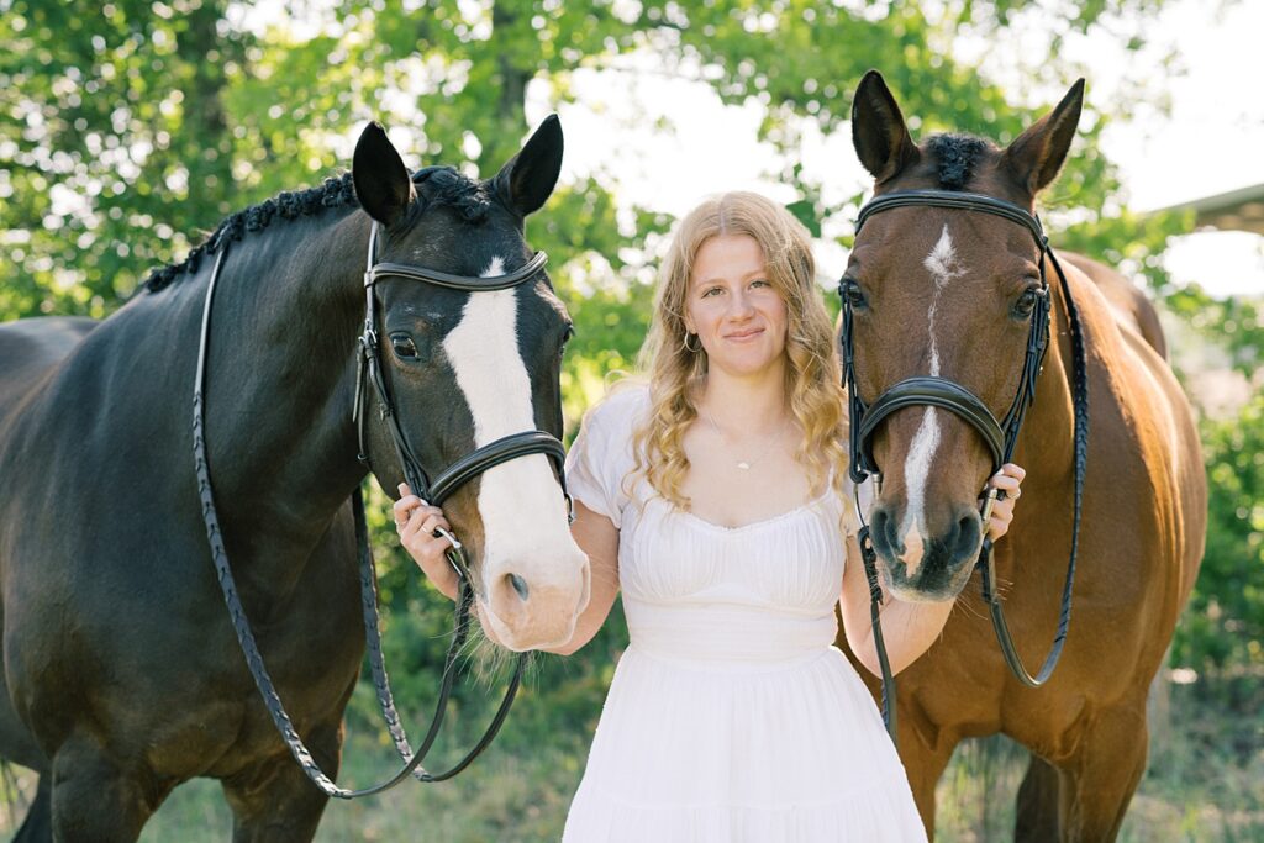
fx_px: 2985
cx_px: 632
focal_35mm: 85
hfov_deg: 23.9
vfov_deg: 16.1
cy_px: 422
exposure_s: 1/400
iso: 250
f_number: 4.5
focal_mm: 85
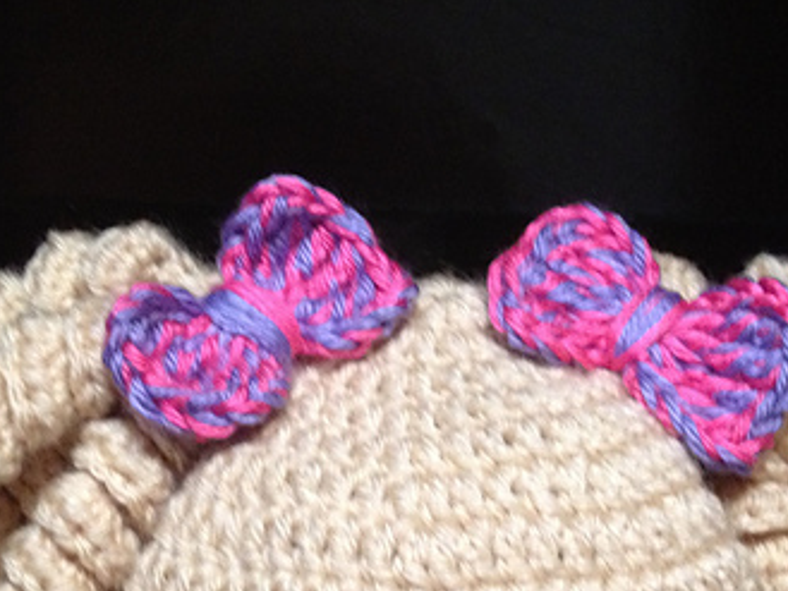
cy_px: 514
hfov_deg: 28.5
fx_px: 1549
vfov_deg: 21.2
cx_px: 426
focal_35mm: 68
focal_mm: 4.28
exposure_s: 1/20
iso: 400
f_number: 2.4
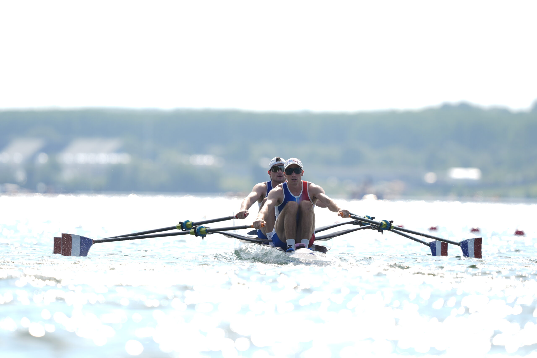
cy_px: 179
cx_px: 268
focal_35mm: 400
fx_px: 5967
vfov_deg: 3.4
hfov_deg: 5.2
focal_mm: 400
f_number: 4
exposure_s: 1/1600
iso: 200
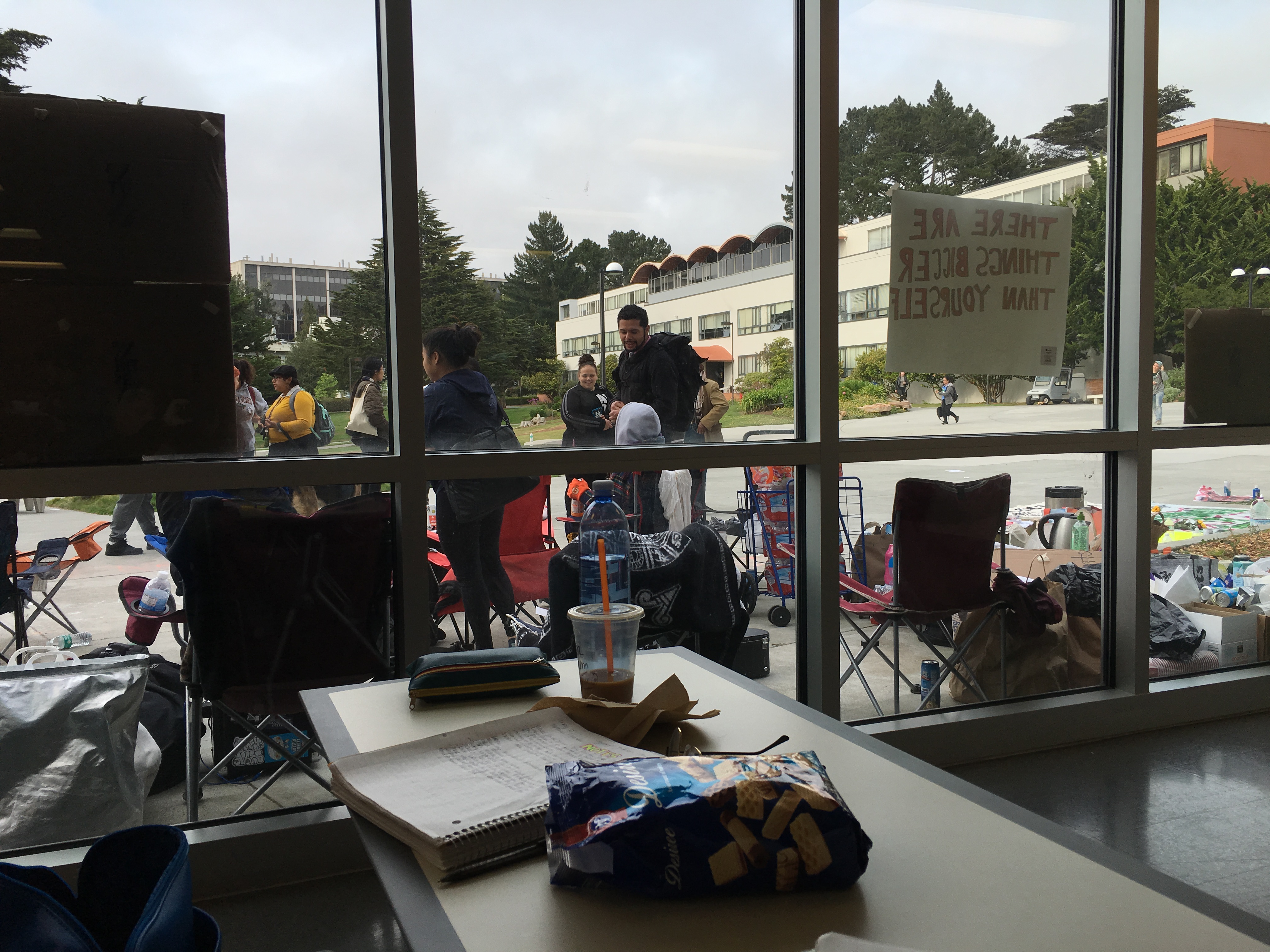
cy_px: 476
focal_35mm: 29
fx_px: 1064
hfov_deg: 61.7
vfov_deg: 48.2
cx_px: 635
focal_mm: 4.15
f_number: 2.2
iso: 25
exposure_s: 1/370
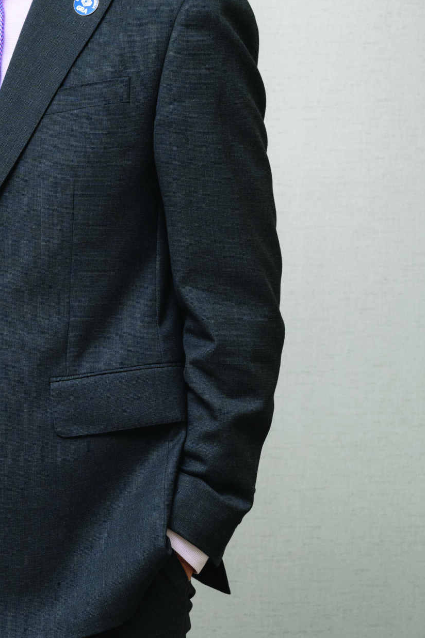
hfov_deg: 12.0
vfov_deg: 17.9
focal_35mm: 114
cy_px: 196
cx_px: 56
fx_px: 2017
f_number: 8
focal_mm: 55
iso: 800
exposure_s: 1/200
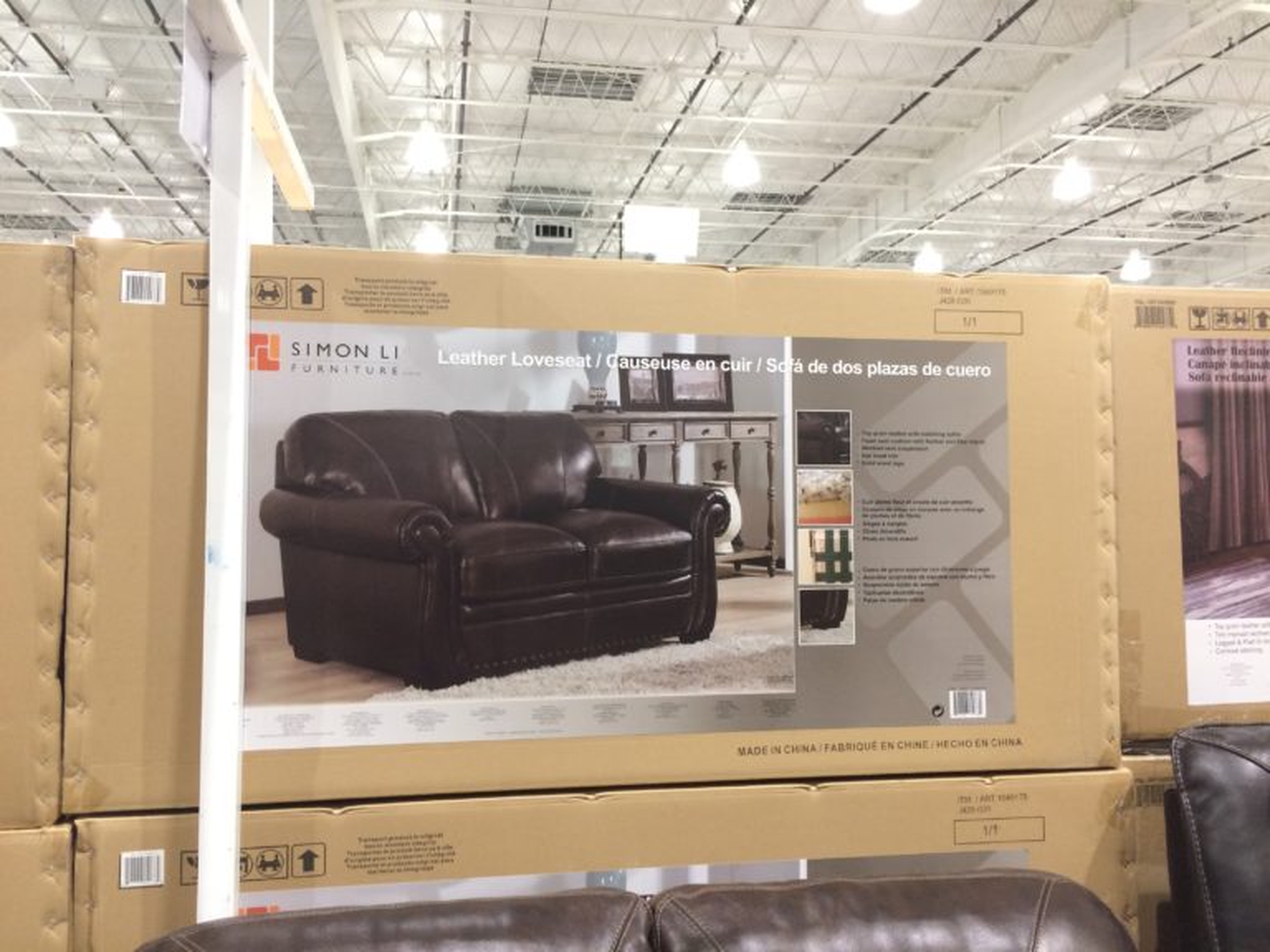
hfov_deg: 61.7
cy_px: 476
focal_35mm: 29
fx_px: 1064
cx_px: 635
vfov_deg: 48.2
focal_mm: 4.15
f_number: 2.2
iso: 100
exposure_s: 1/30
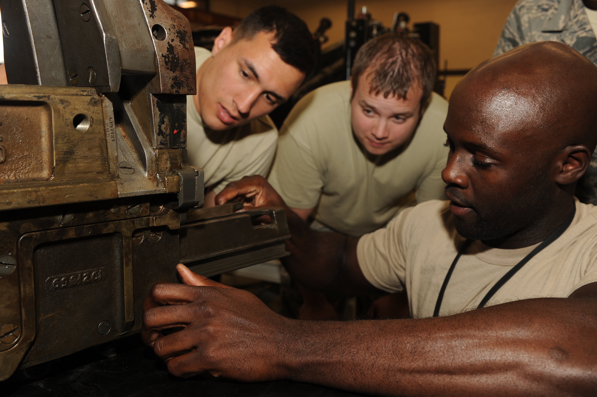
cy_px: 198
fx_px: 630
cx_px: 298
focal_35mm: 38
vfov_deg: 35.0
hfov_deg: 50.7
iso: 200
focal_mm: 38
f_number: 6.3
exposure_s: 1/60
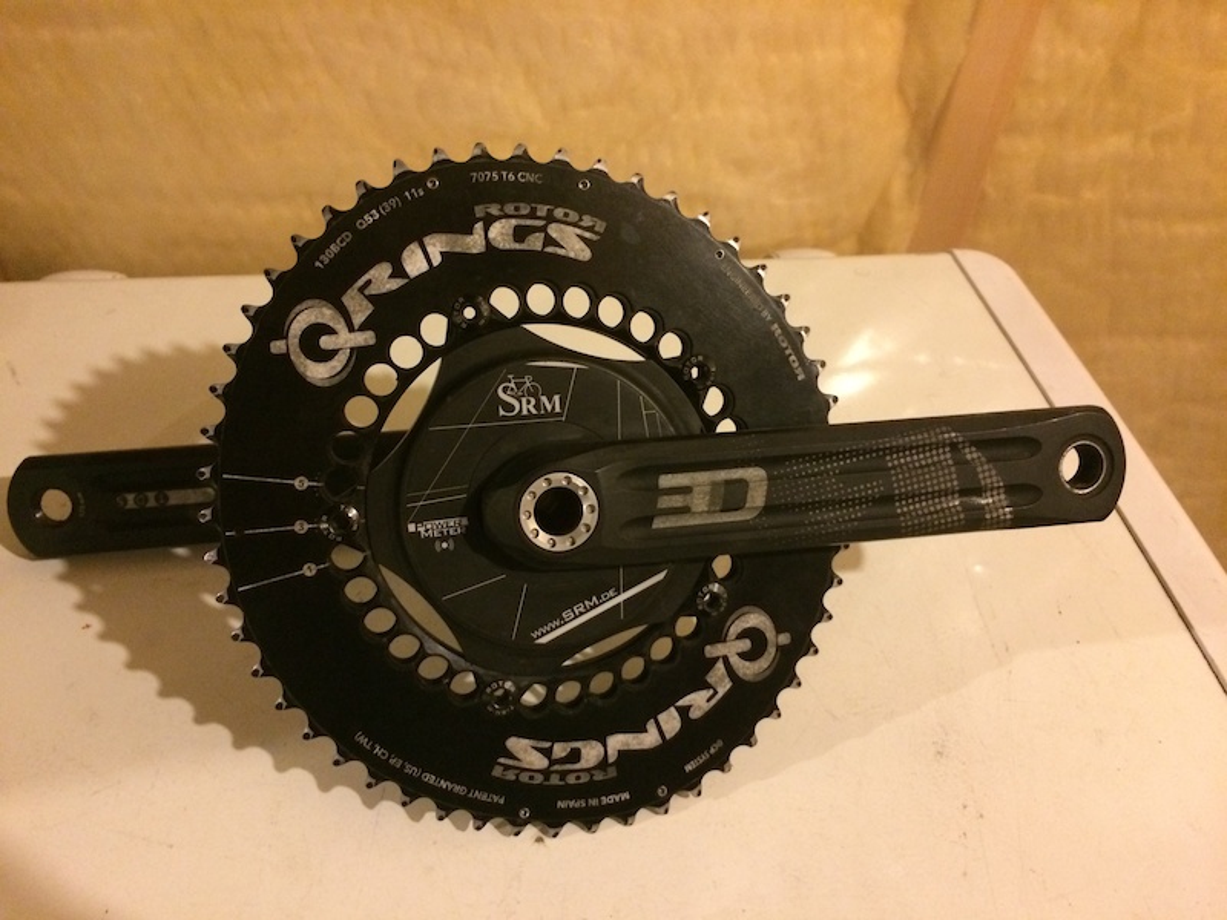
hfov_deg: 61.7
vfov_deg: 48.2
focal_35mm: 29
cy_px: 460
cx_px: 614
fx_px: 1028
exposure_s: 1/15
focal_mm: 4.15
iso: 400
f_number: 2.2
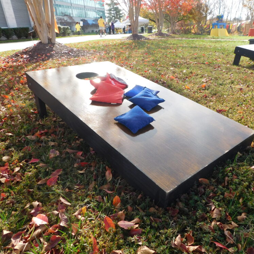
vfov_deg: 57.3
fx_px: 232
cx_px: 152
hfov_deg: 56.9
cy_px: 130
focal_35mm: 28
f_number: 3
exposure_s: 1/500
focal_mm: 4
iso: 125
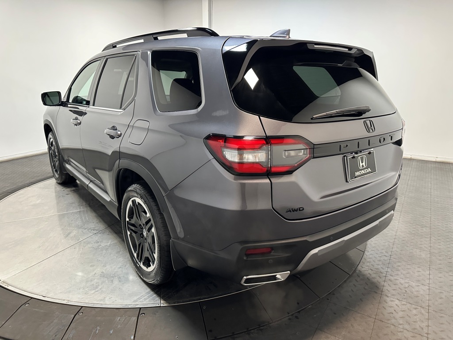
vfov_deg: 56.8
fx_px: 314
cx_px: 226
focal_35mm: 24
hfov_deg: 71.6
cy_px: 170
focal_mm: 6.86
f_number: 1.78
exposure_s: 1/60
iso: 640
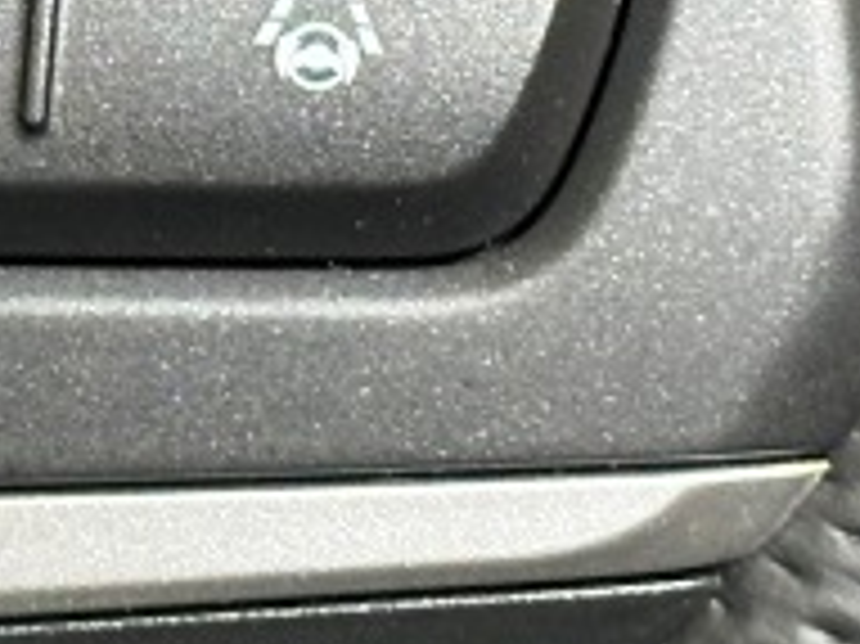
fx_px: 6381
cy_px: -149
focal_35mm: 257
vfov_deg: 5.7
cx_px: -77
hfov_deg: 7.7
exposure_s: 1/40
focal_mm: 6.86
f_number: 1.78
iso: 500
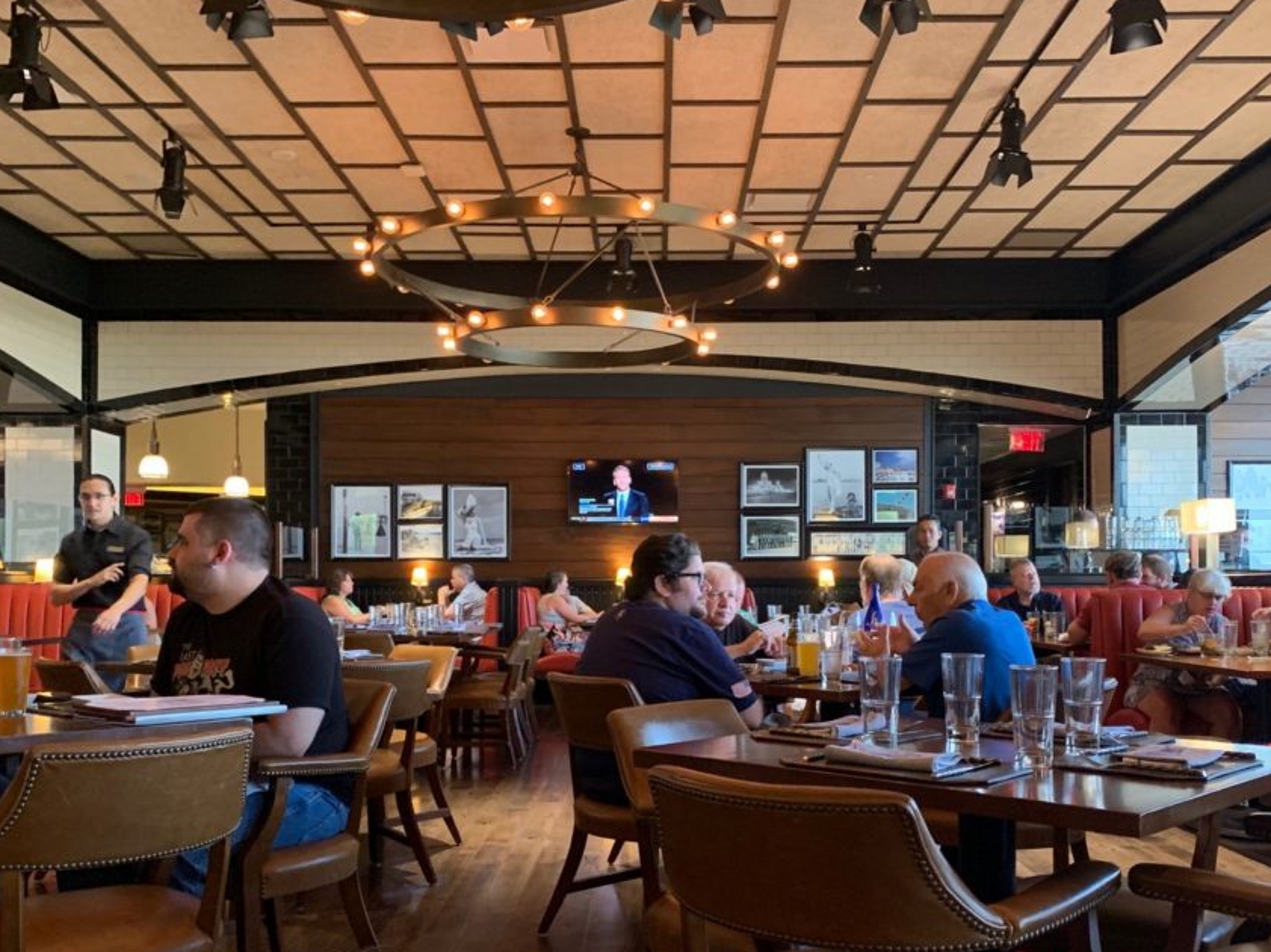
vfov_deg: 42.6
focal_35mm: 33
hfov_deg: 55.4
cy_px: 586
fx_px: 1211
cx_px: 645
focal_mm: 4.25
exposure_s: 1/40
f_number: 1.8
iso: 320
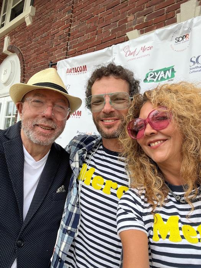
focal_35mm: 23
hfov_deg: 58.9
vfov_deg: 73.9
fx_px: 178
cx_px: 100
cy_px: 134
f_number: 2.2
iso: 50
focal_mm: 2.71
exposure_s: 1/121
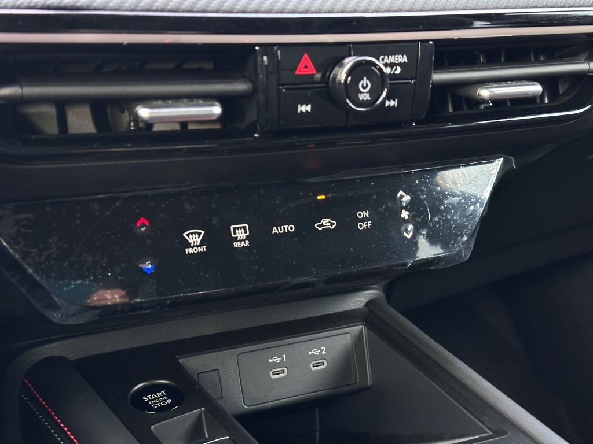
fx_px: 822
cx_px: 296
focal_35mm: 48
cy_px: 222
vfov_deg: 30.3
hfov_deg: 39.7
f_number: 1.78
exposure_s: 1/33
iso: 250
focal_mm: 6.86
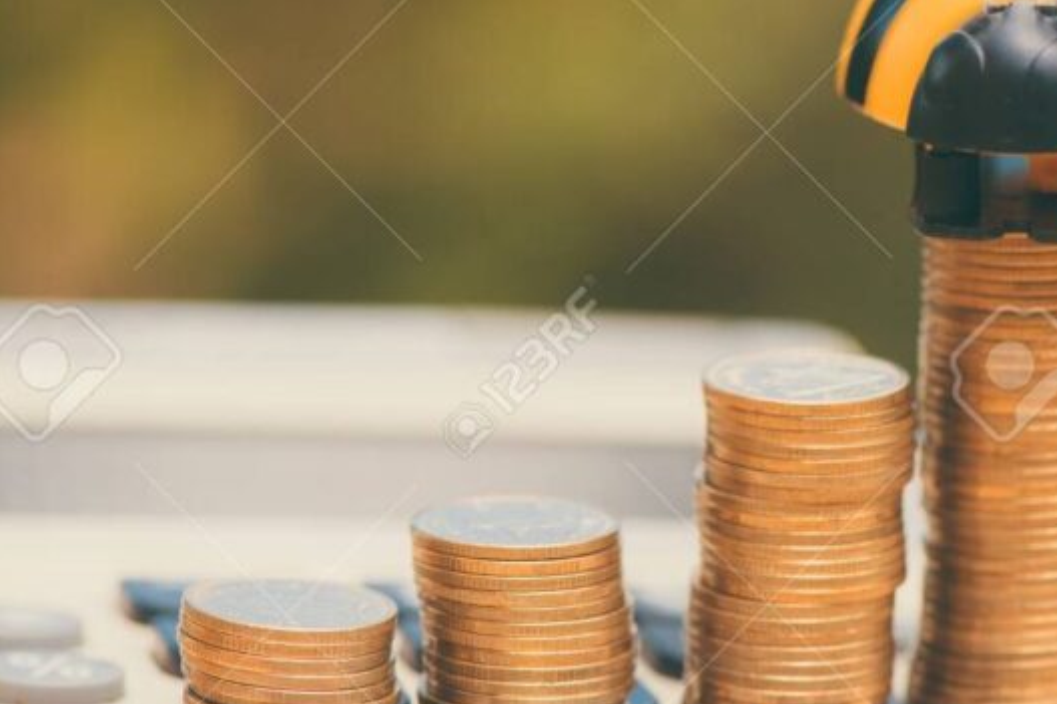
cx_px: 766
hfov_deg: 13.4
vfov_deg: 9.0
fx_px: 4491
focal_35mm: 153
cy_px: 319
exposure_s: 1/1000
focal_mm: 105
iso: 500
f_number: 5.6
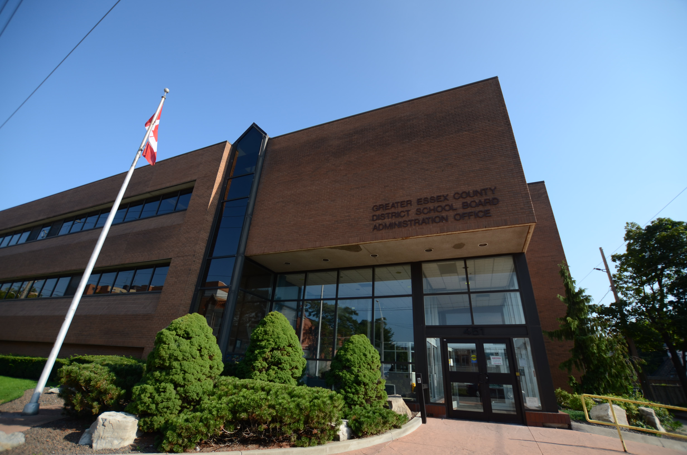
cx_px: 344
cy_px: 228
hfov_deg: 100.5
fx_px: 286
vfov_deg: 77.1
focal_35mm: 15
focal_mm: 10
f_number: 3.5
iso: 100
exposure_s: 1/1000
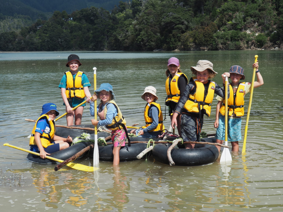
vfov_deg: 25.2
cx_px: 142
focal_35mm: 58
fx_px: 474
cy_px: 106
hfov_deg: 33.2
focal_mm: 29
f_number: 10
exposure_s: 1/320
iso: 200
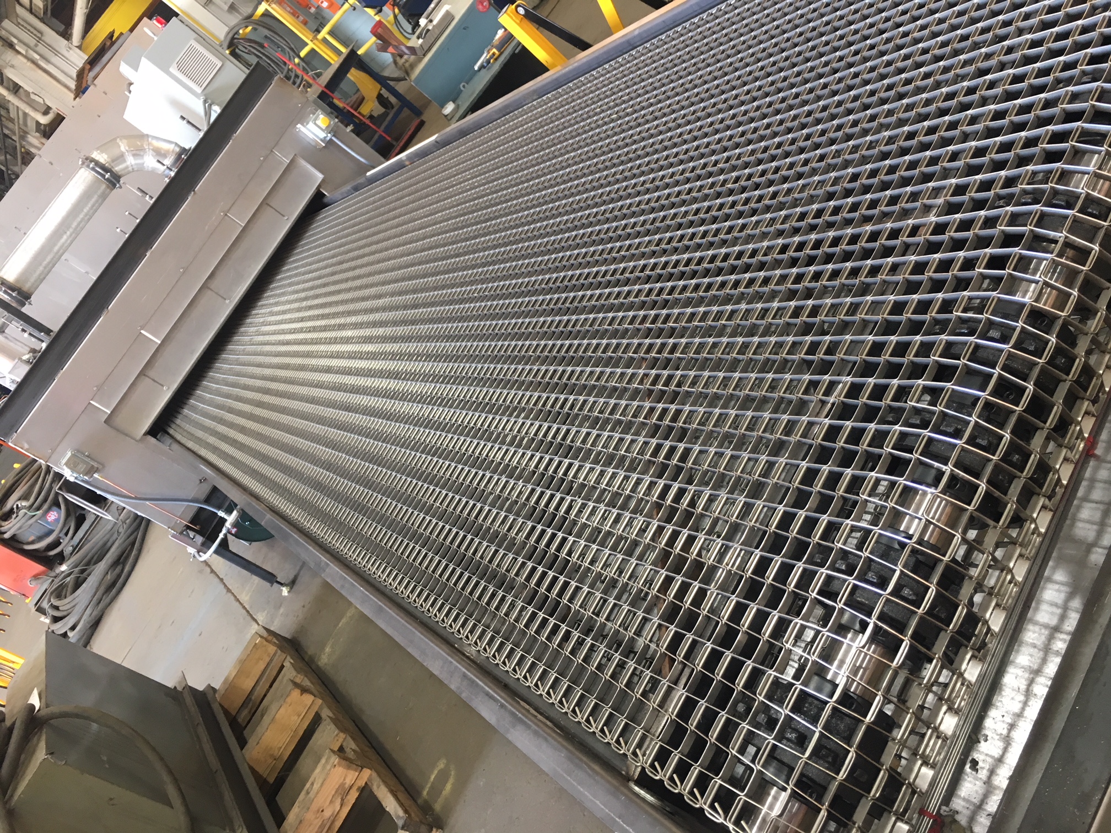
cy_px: 416
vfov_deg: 48.2
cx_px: 556
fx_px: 931
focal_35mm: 29
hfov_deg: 61.7
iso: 64
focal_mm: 4.15
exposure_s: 1/30
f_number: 2.2
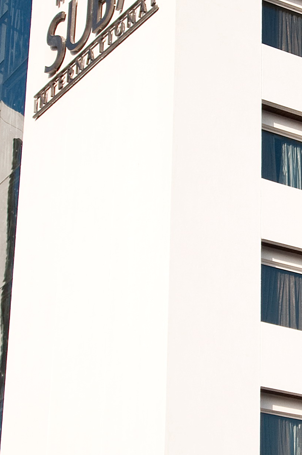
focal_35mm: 115
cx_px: 423
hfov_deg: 11.5
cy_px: 293
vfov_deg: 17.8
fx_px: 1451
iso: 200
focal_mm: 22
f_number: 4
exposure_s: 1/1250
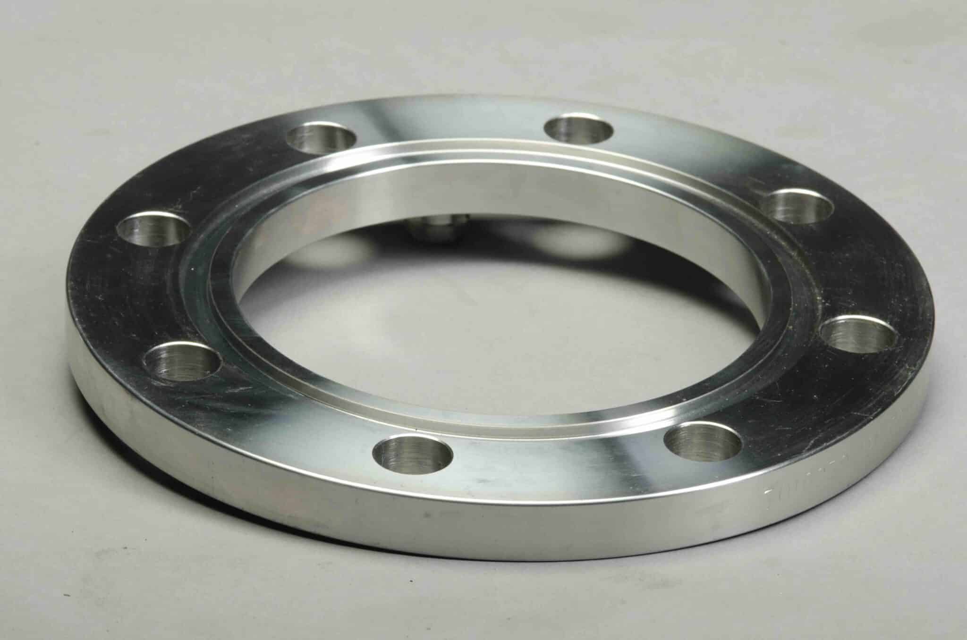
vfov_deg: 8.7
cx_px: 484
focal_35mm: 158
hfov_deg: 13.1
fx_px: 4221
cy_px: 320
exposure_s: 1/200
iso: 200
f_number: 16
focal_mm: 105
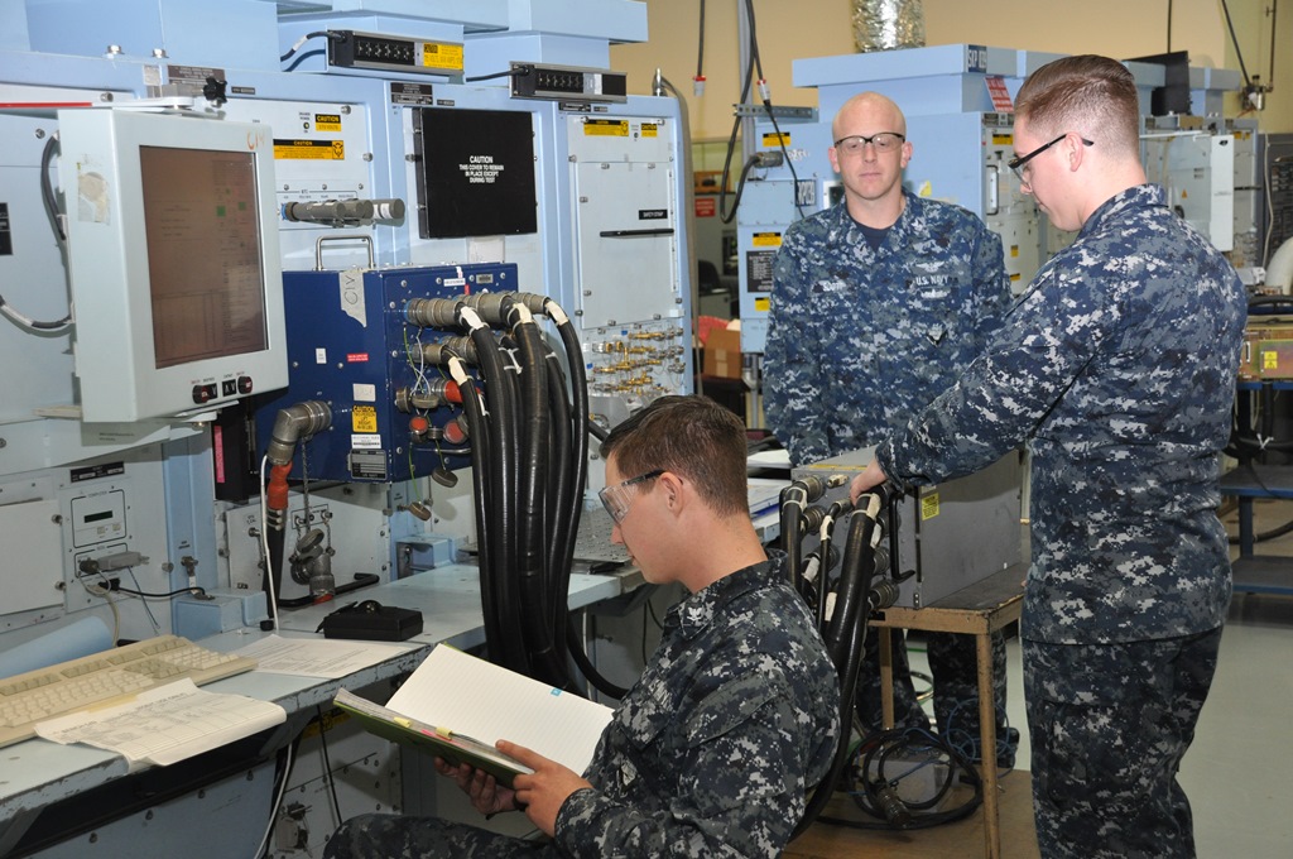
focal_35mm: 52
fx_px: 1883
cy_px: 430
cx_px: 646
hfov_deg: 37.9
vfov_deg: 25.7
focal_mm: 35
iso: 800
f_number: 4.2
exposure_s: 1/60
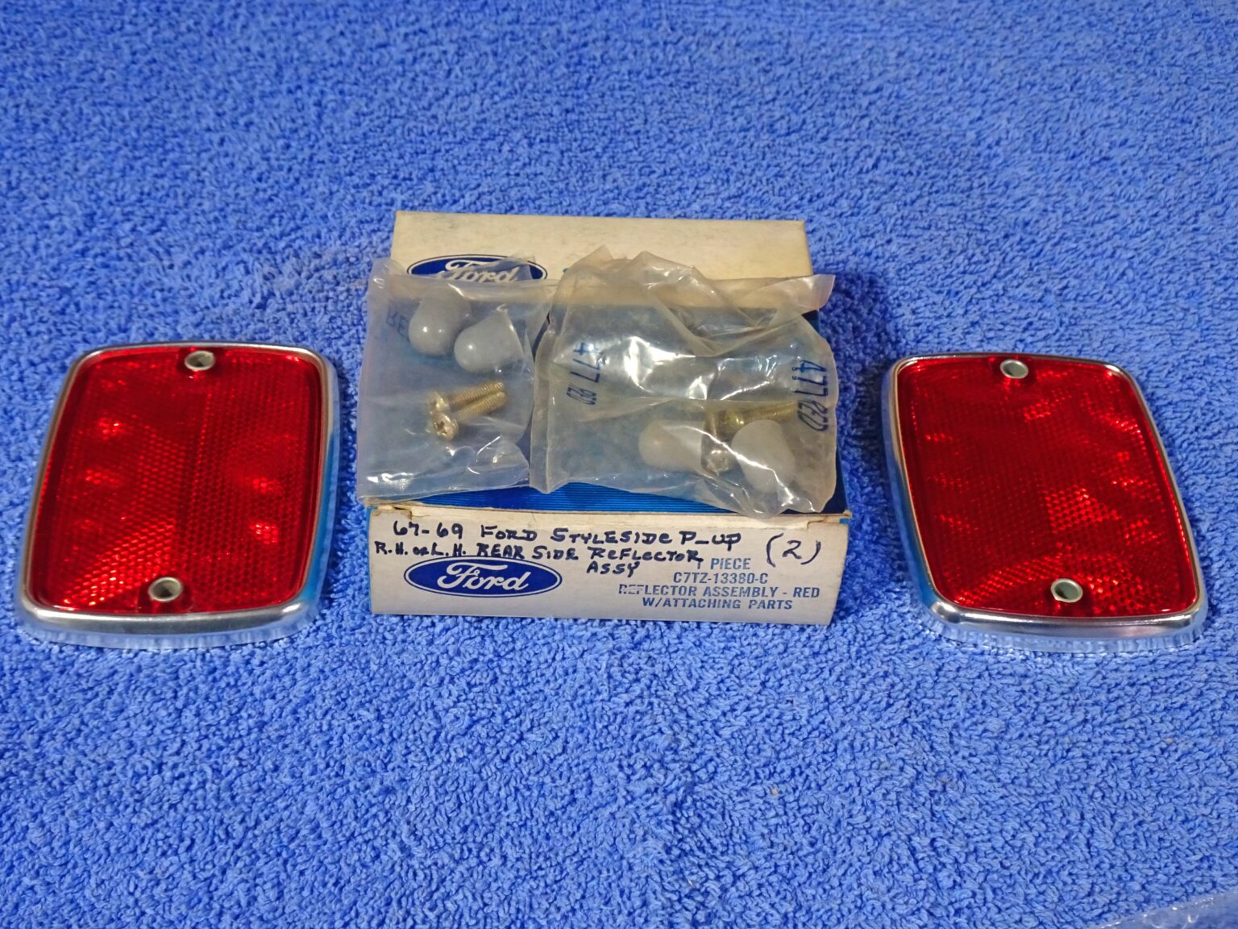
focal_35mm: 50
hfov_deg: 38.2
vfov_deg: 29.1
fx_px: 1788
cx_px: 619
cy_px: 464
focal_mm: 8.51
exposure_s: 1/25
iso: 800
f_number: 4.5
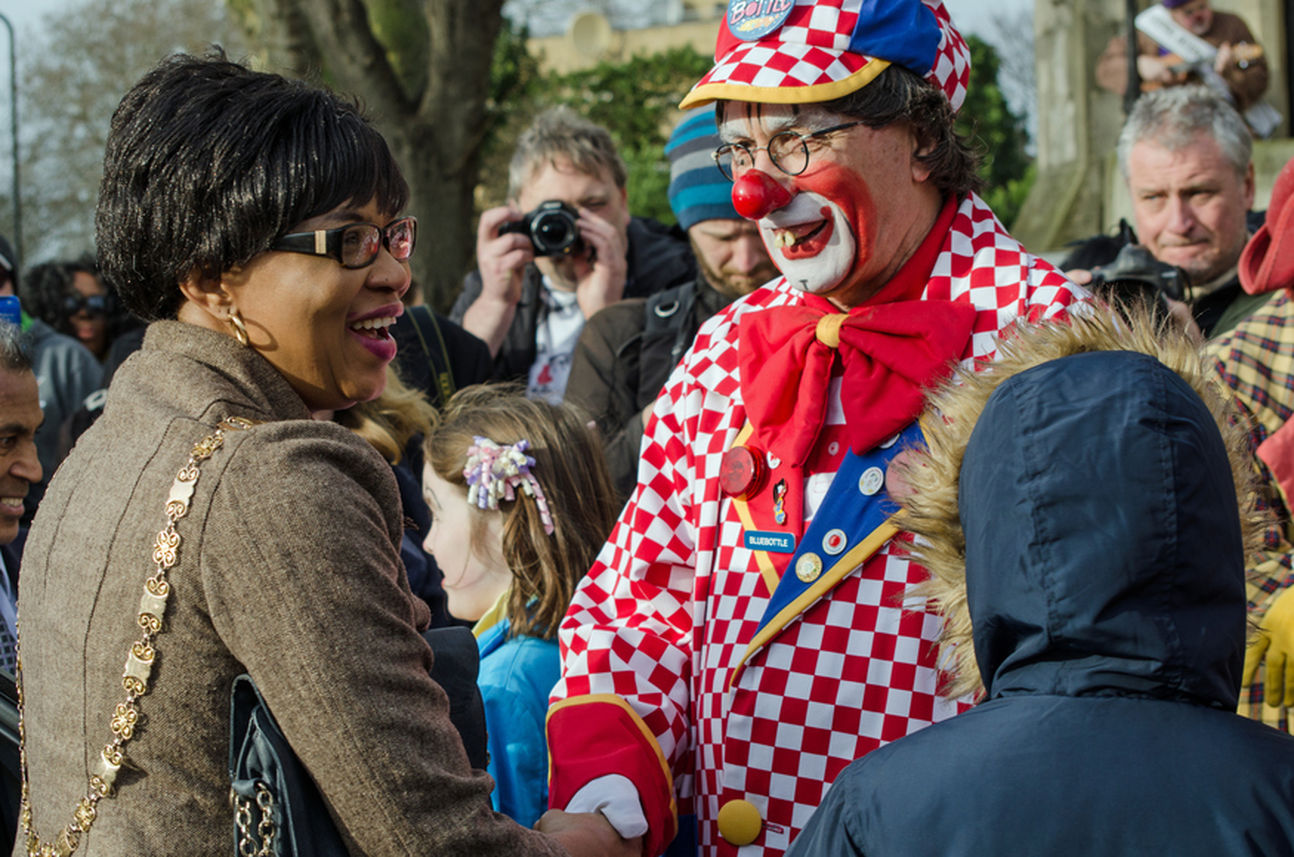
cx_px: 647
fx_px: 2960
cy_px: 428
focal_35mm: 82
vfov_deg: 16.5
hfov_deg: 24.7
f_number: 7.1
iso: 100
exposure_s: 1/200
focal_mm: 55
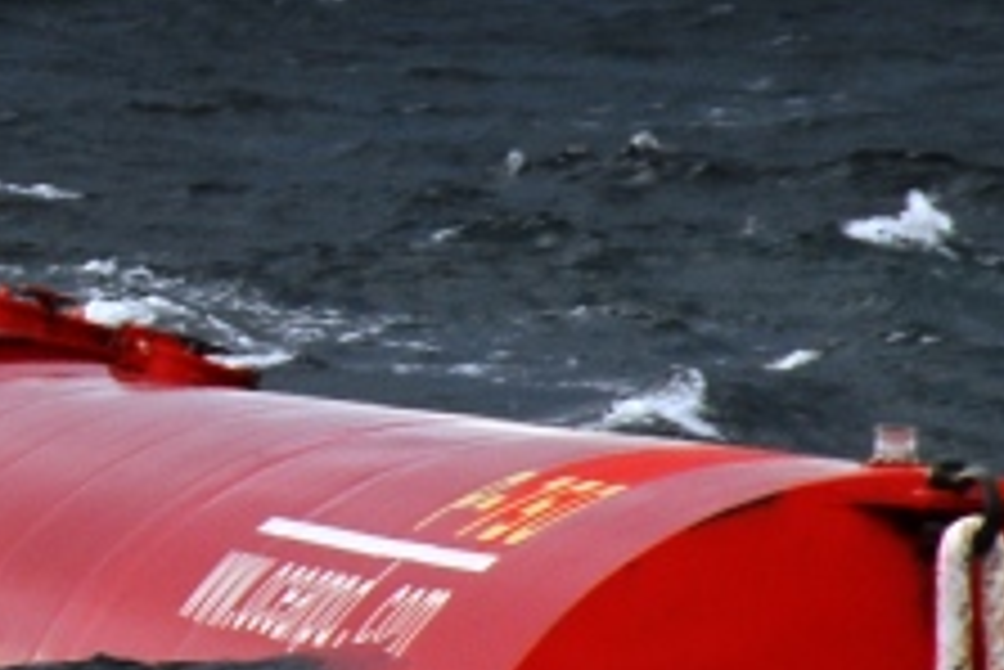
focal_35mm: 1171
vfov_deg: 1.2
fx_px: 32678
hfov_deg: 1.8
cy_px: -371
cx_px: -846
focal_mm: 170
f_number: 6.7
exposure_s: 1/200
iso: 200
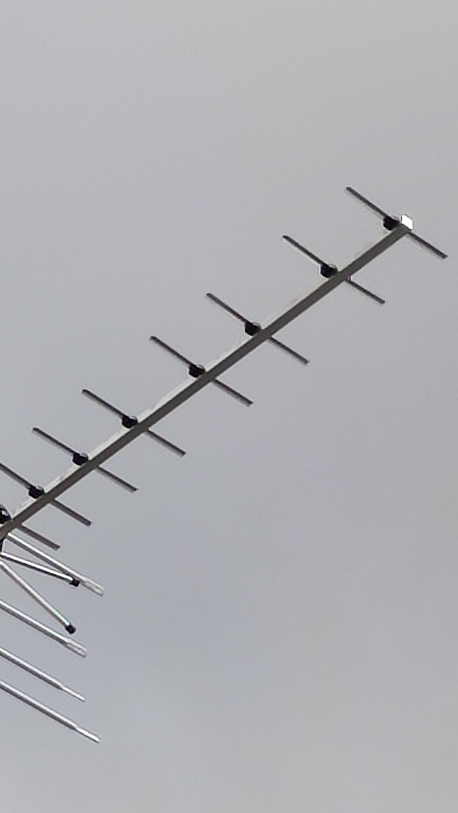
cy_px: 834
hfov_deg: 16.6
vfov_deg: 27.5
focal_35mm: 72
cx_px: 76
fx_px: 1554
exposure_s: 1/1057
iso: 50
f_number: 1.79
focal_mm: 4.7
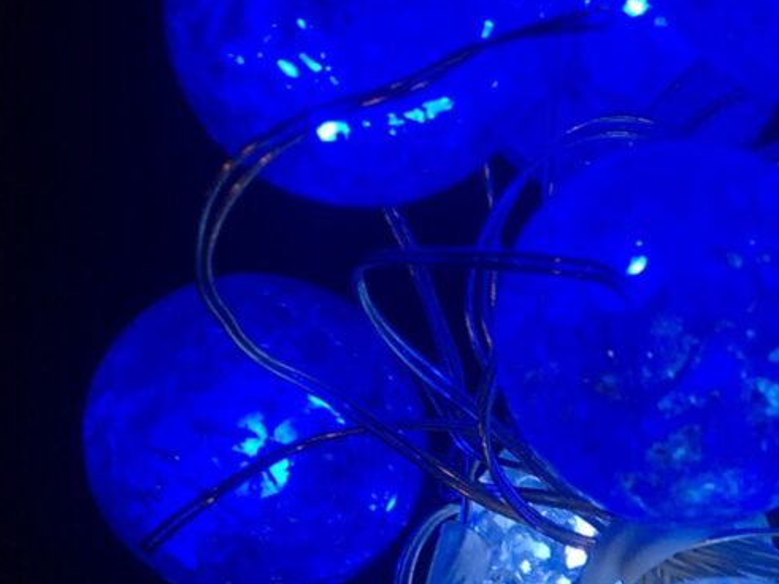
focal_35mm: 121
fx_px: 2722
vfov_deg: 12.0
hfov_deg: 15.4
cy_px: 651
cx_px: 1057
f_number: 2.2
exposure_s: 1/100
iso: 32
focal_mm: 4.15
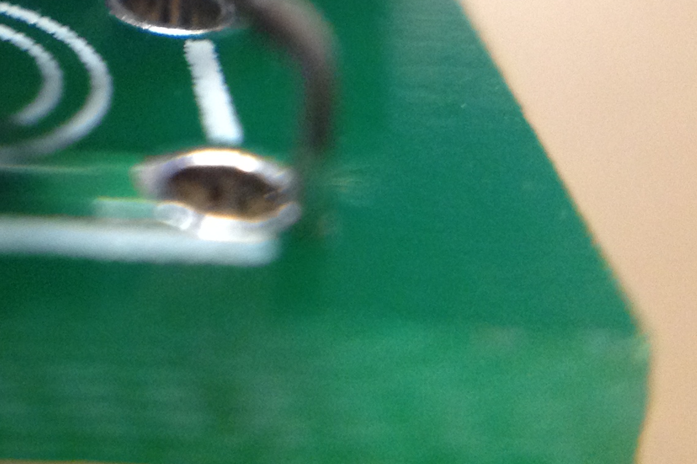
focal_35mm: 105
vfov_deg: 12.8
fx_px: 2032
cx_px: -50
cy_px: -73
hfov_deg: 18.8
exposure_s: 1/20
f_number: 2.4
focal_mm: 4.28
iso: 200
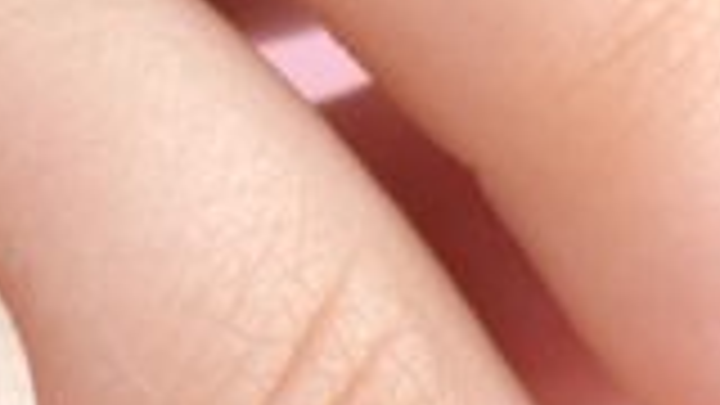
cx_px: -572
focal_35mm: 575
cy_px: 130
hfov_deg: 3.7
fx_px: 10978
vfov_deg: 2.1
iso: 250
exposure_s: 1/100
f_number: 4
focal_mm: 50
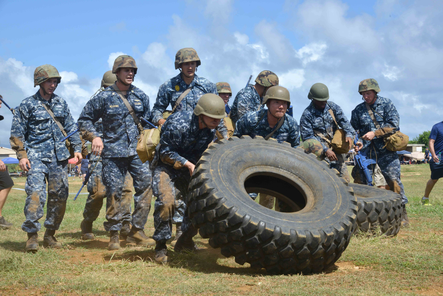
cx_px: 222
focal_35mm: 75
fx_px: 923
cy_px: 148
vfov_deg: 18.2
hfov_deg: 27.0
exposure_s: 1/320
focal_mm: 75
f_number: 16
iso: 400
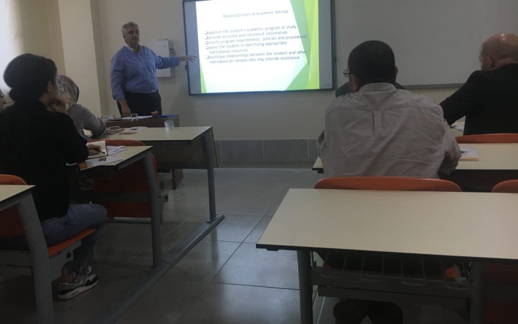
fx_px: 438
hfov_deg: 61.2
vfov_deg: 40.5
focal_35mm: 31
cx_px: 260
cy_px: 136
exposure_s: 1/33
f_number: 2.2
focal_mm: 4.15
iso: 64
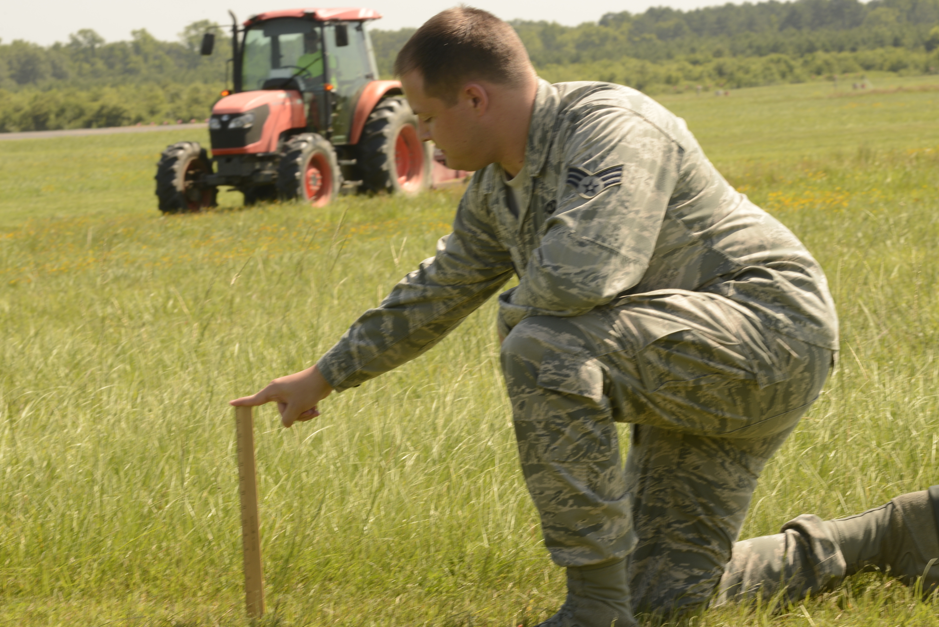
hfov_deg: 15.3
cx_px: 460
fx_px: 3496
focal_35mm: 134
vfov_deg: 10.2
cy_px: 337
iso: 250
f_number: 22
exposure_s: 1/60
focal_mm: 120
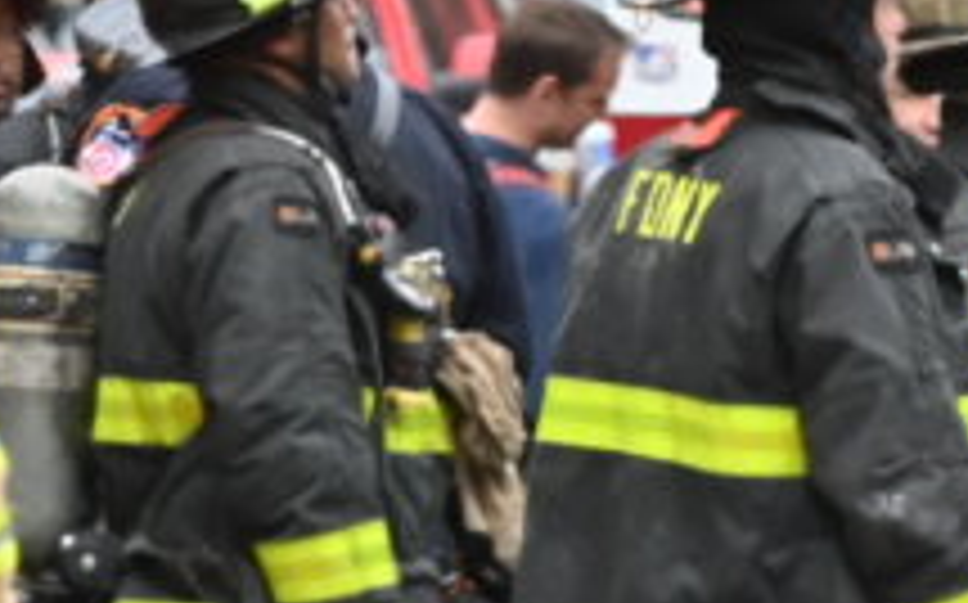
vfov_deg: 0.9
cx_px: 2112
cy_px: 772
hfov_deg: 1.4
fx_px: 40068
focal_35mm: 1520
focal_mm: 200
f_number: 6.3
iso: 800
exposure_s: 1/400
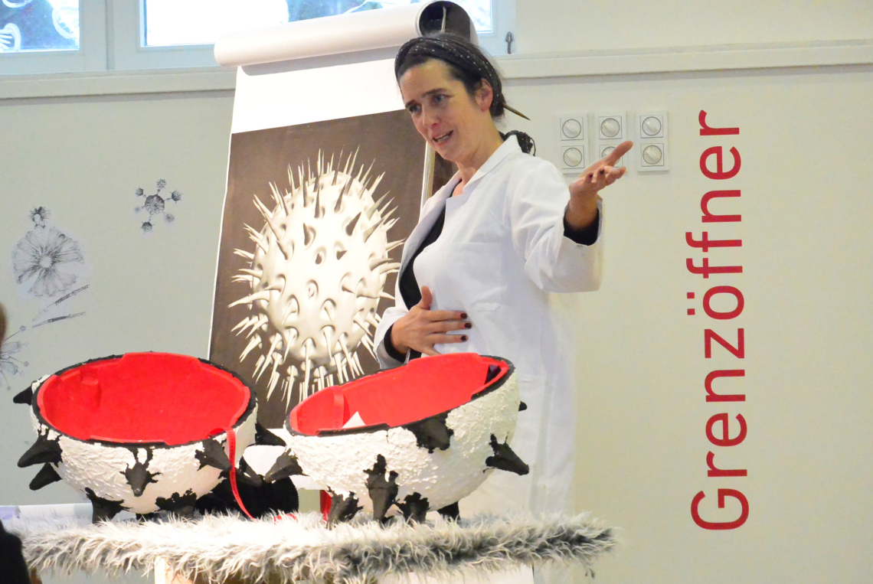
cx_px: 436
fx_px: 3472
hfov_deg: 14.3
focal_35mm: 143
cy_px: 292
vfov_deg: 9.6
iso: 6400
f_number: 4.2
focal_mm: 53.1
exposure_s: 1/320
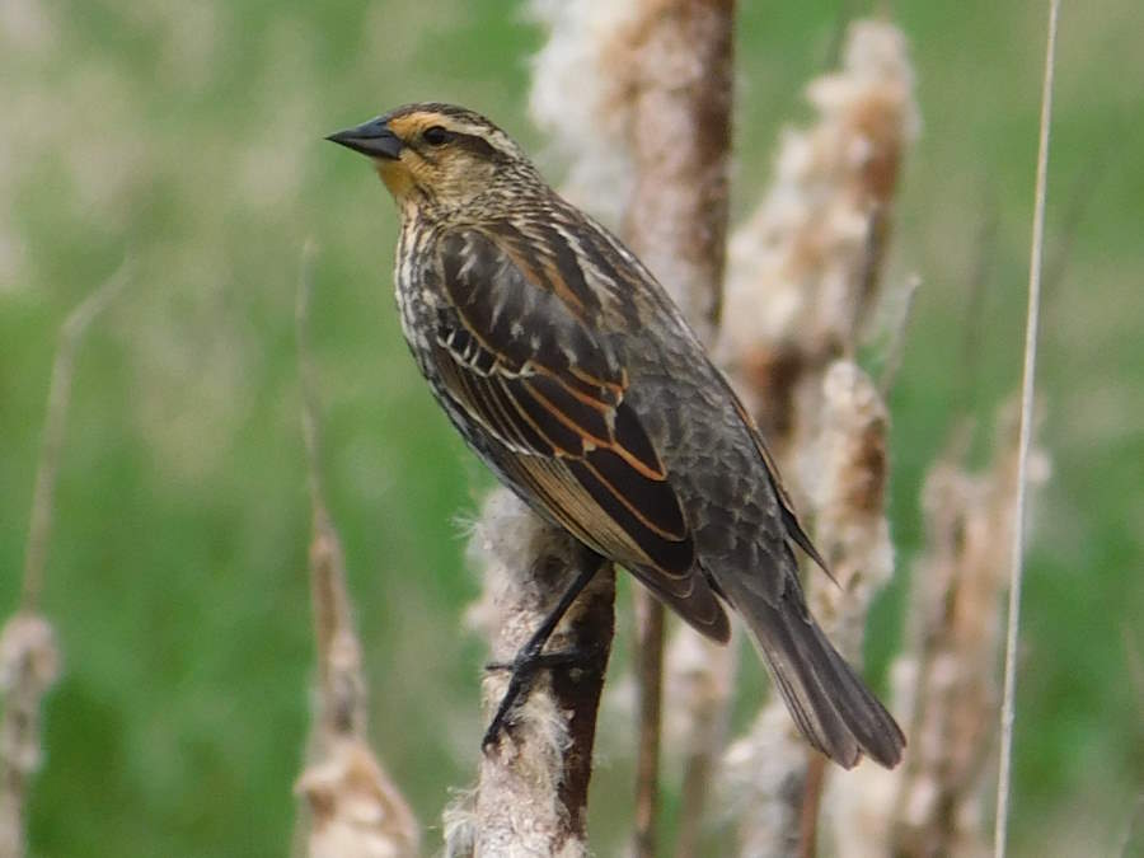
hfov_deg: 3.4
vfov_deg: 2.6
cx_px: 572
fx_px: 19069
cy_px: 429
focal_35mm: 577
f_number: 6
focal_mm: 102.5
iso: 125
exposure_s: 1/400
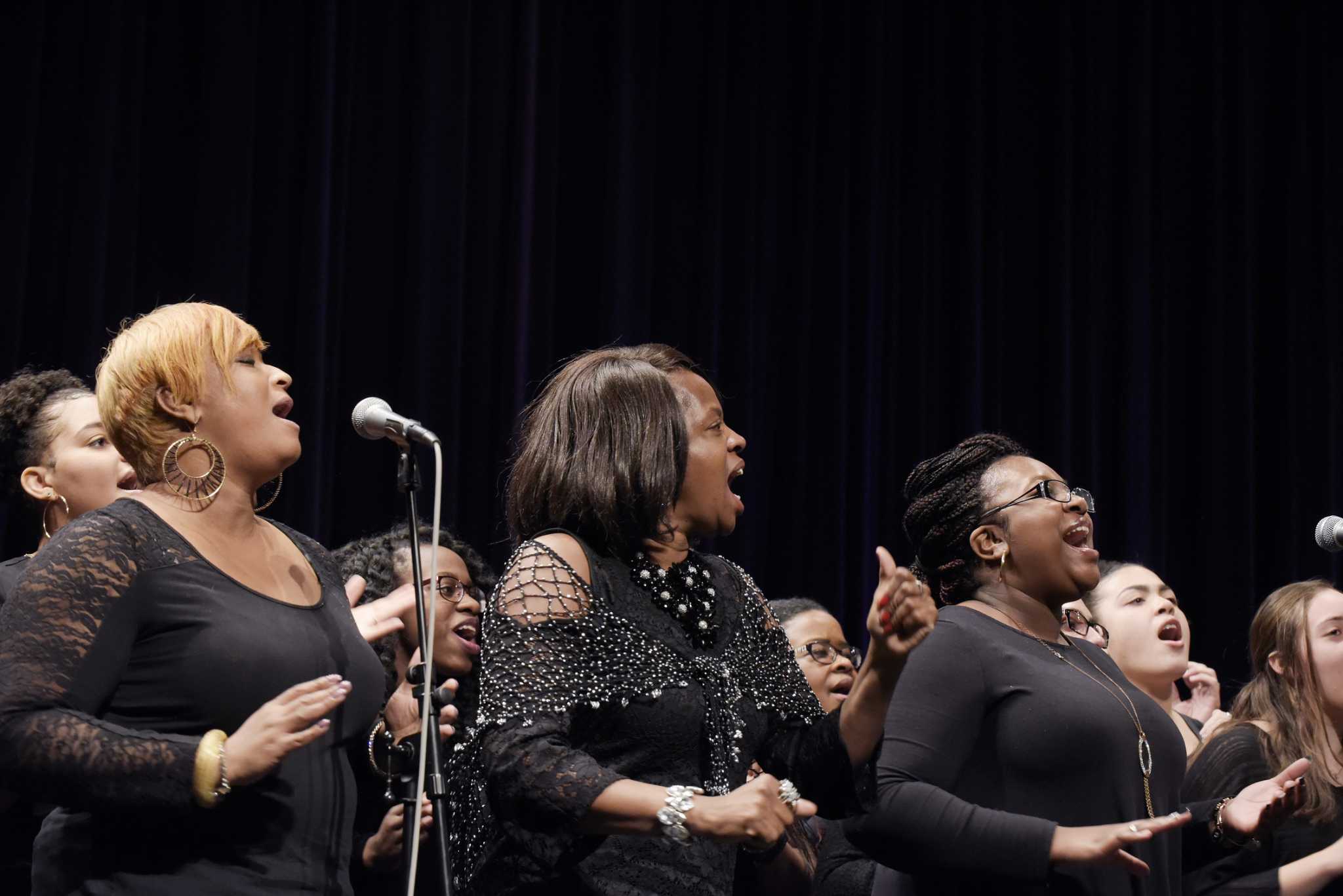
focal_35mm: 105
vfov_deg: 13.1
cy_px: 448
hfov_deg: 19.4
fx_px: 3918
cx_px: 672
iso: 3200
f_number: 4
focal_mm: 105
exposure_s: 1/100
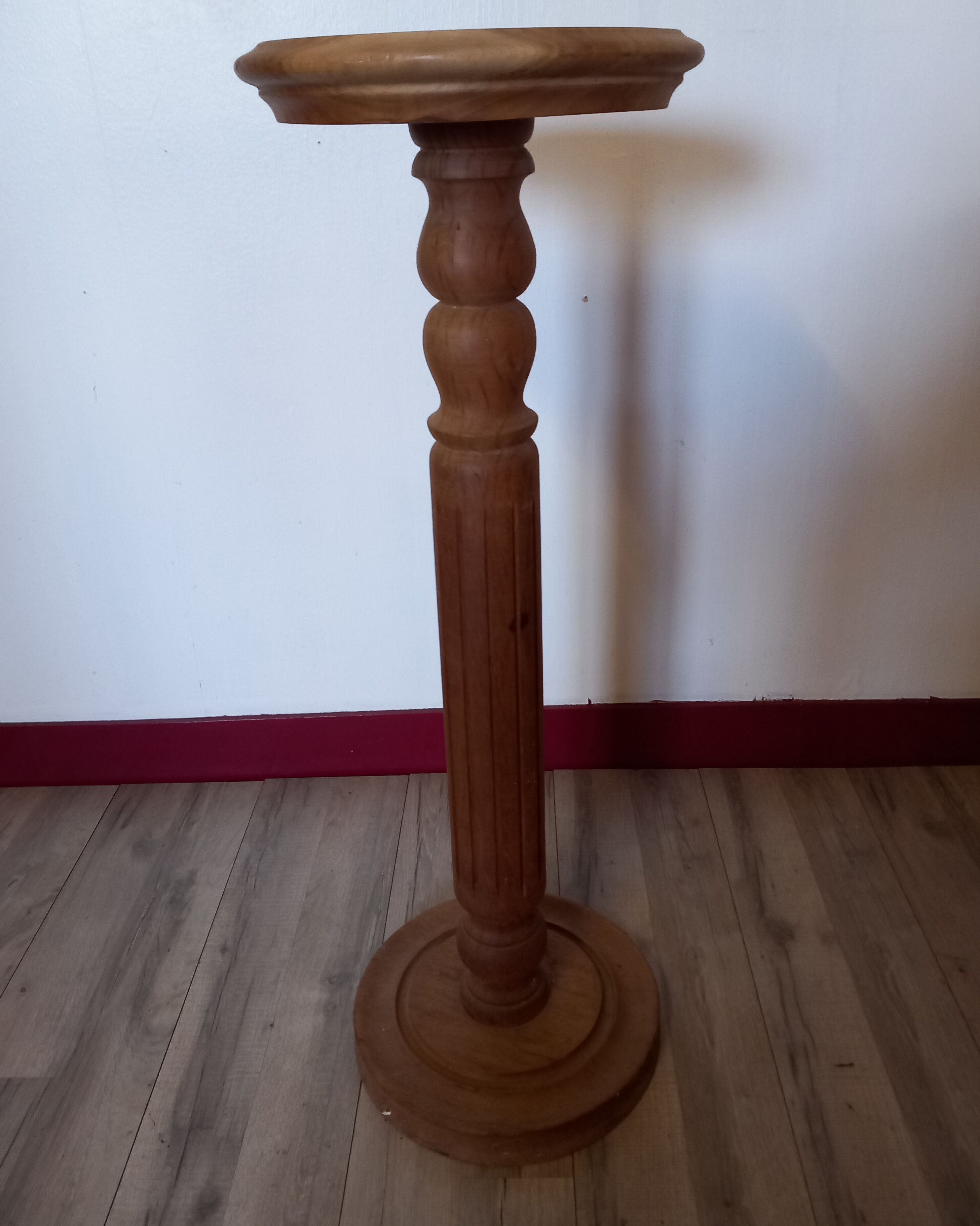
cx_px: 485
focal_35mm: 29
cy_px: 576
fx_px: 1051
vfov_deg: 60.4
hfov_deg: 50.0
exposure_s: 1/25
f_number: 1.8
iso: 250
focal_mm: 4
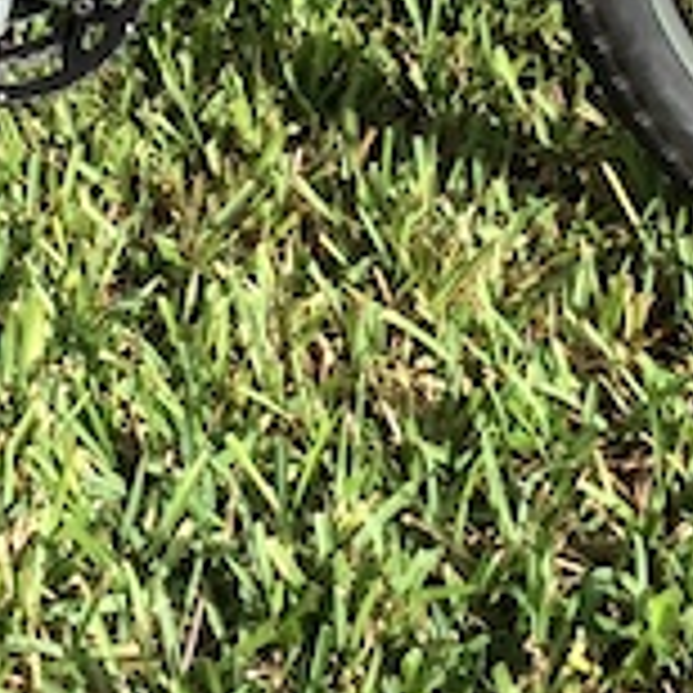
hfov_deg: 11.8
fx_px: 3329
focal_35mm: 147
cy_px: -315
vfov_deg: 11.4
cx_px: 130
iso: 32
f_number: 2.4
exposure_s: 1/1040
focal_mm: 3.3
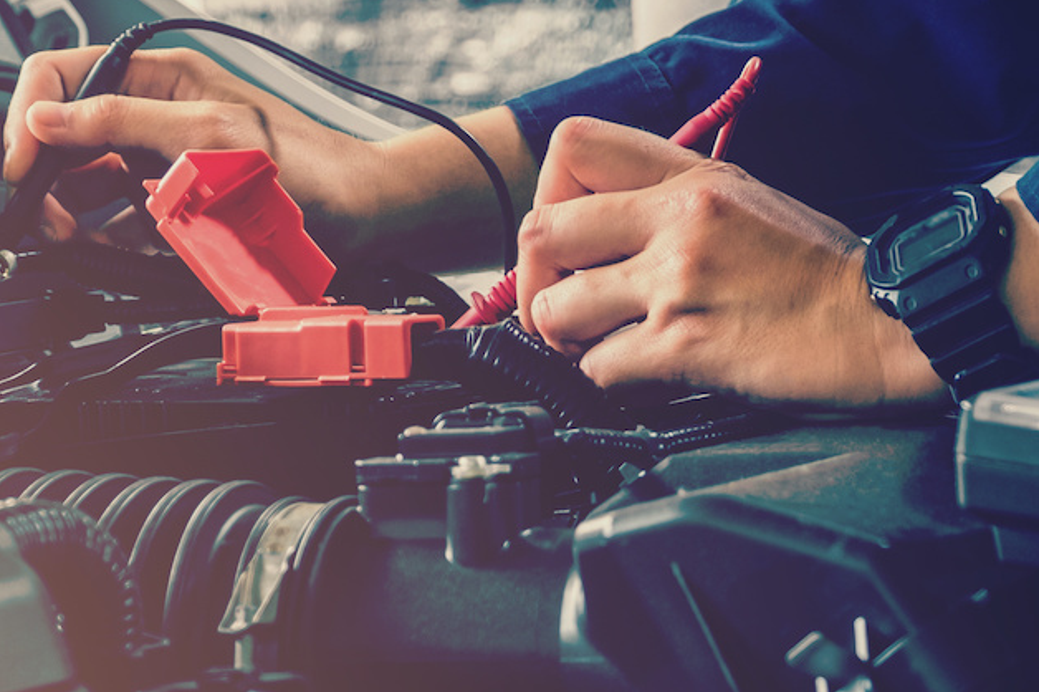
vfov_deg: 9.7
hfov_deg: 14.5
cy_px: 568
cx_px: 697
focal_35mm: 141
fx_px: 4067
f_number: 4.5
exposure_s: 1/15
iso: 200
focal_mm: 39
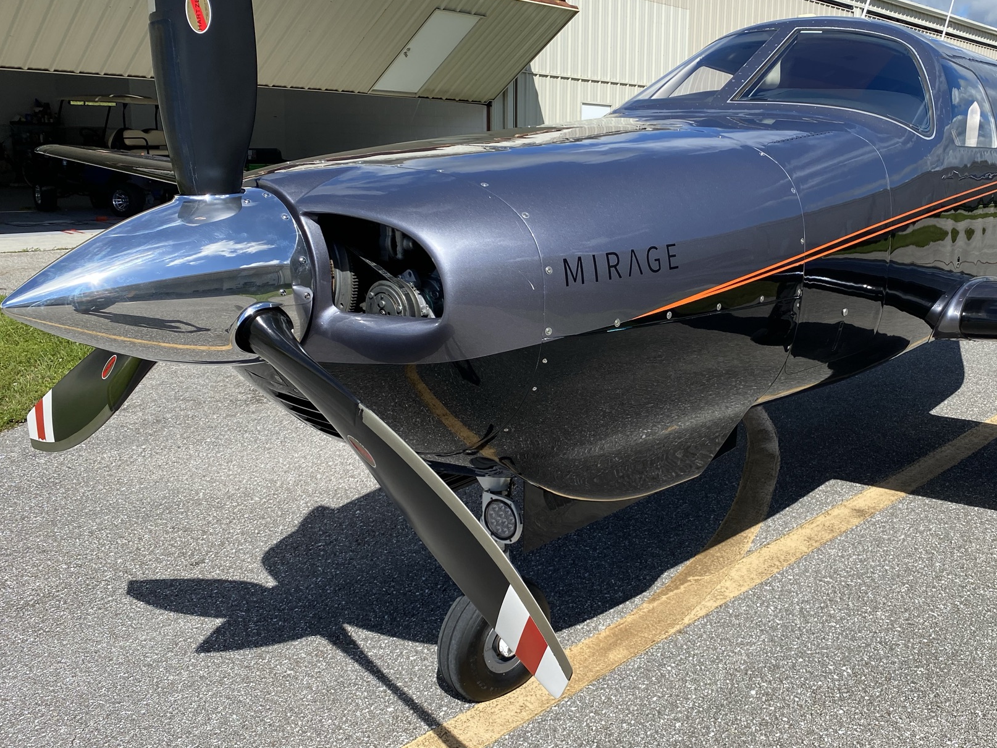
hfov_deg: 54.7
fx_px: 950
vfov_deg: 42.8
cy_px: 313
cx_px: 622
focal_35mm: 33
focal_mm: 4.25
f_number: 1.8
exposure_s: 1/3401
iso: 32
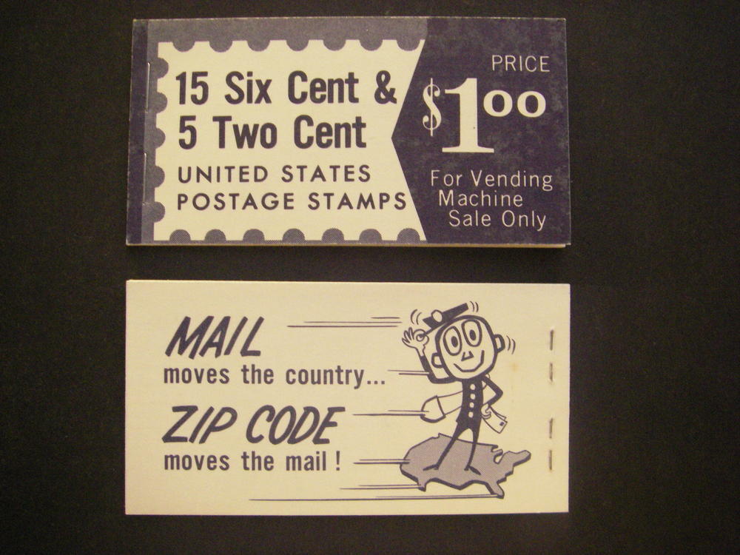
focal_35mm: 38
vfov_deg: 37.7
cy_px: 278
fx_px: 812
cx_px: 370
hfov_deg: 49.0
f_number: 3.3
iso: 400
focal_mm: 6.3
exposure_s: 1/50
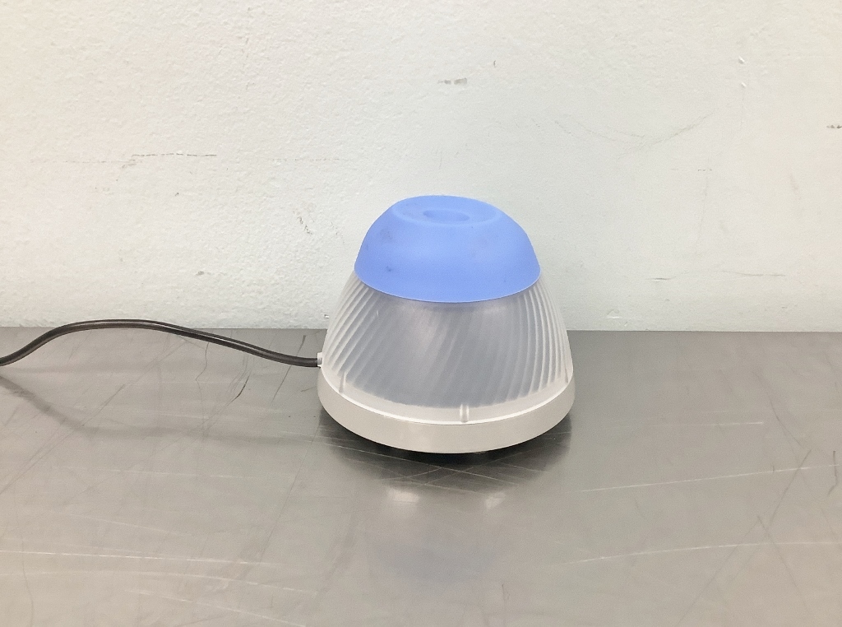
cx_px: 421
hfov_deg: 58.5
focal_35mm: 31
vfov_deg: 45.2
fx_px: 752
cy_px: 314
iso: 160
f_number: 2.4
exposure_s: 1/60
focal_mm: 3.3
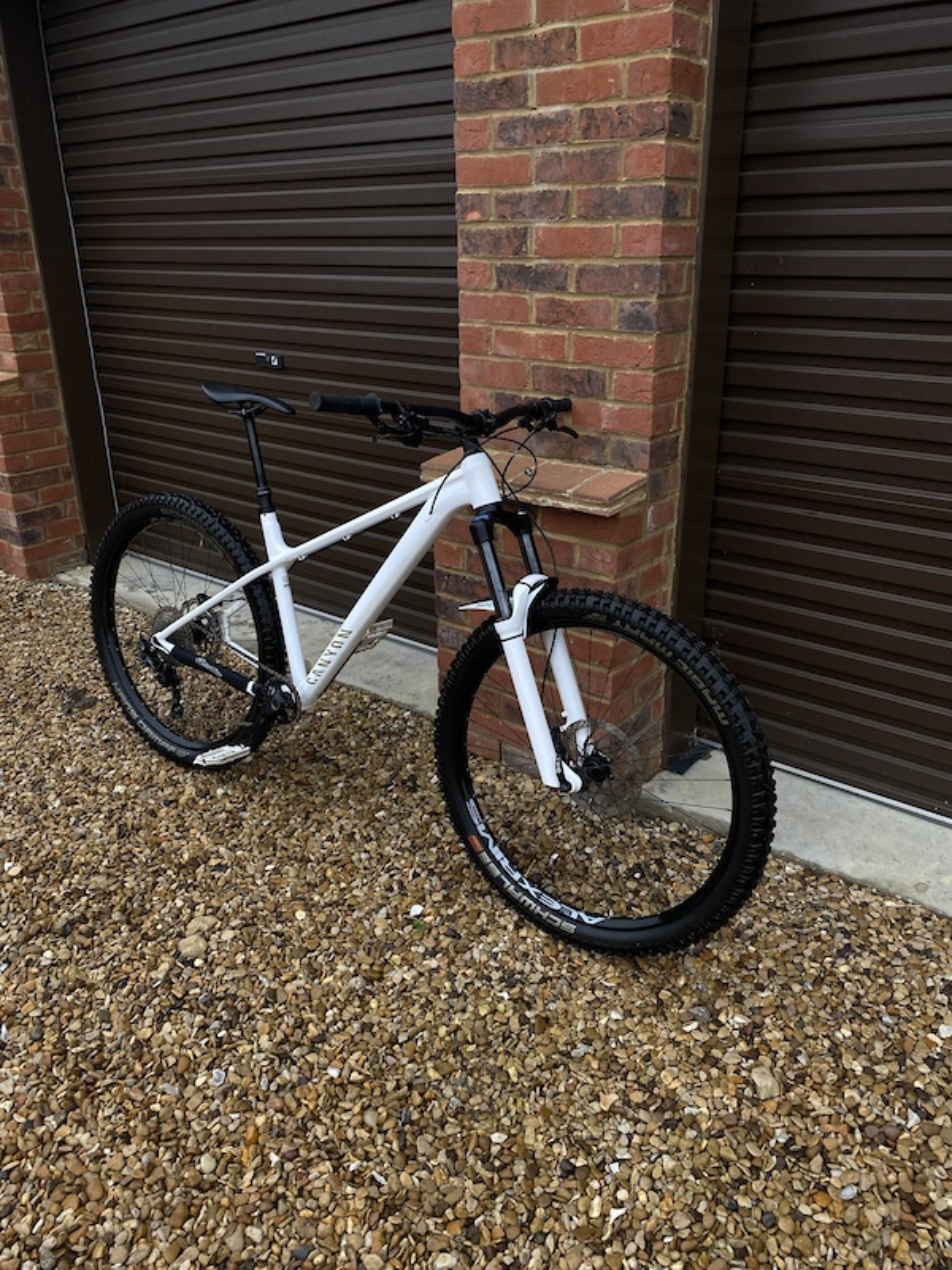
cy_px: 635
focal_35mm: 26
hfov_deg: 53.1
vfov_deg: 67.3
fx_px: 953
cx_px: 476
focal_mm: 4.25
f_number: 1.8
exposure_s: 1/122
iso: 50
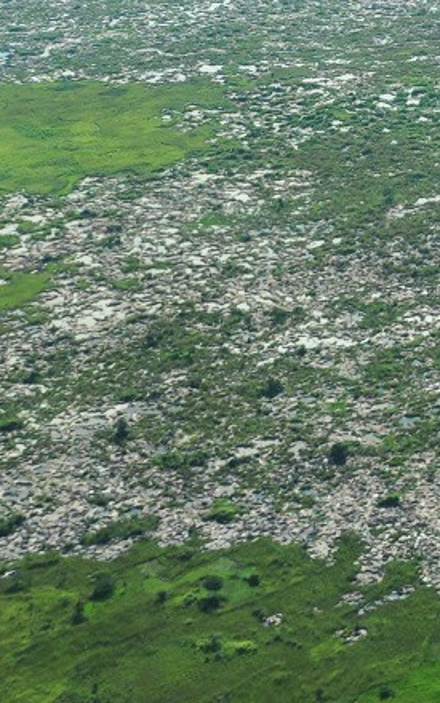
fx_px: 2110
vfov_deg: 18.4
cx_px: 997
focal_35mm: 110
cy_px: -32
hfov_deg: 10.5
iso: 200
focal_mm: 22
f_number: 9
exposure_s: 1/320
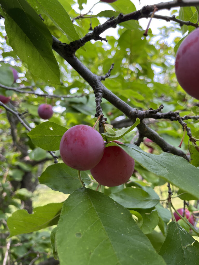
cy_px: 132
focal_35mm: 26
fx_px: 199
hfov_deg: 53.1
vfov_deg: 67.3
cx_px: 100
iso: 40
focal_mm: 5.1
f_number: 1.6
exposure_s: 1/277
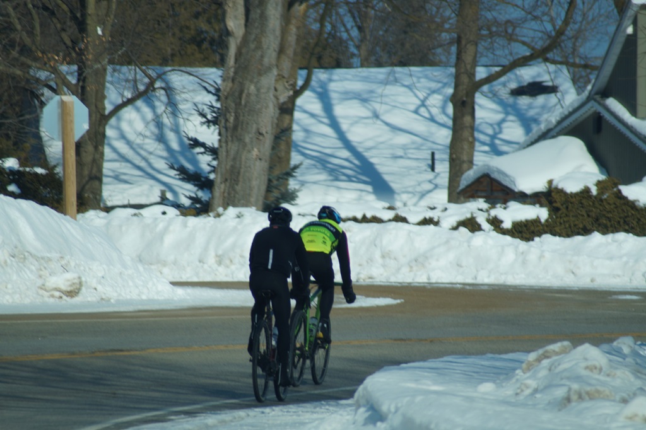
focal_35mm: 450
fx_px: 8072
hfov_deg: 4.6
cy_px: 215
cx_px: 323
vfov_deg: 3.1
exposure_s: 1/640
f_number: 6.3
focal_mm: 300
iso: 100
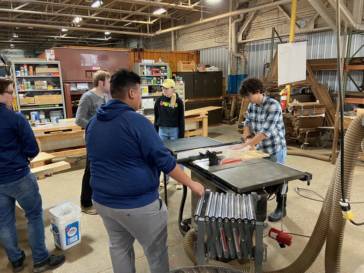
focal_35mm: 26
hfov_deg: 67.3
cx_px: 182
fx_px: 273
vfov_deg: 53.1
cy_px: 136
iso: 400
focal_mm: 4.25
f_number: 1.8
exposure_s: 1/60
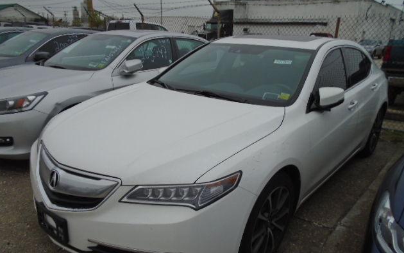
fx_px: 308
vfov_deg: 44.4
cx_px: 201
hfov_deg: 66.5
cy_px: 150
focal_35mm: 28
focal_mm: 4.6
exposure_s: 1/160
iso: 100
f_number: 8
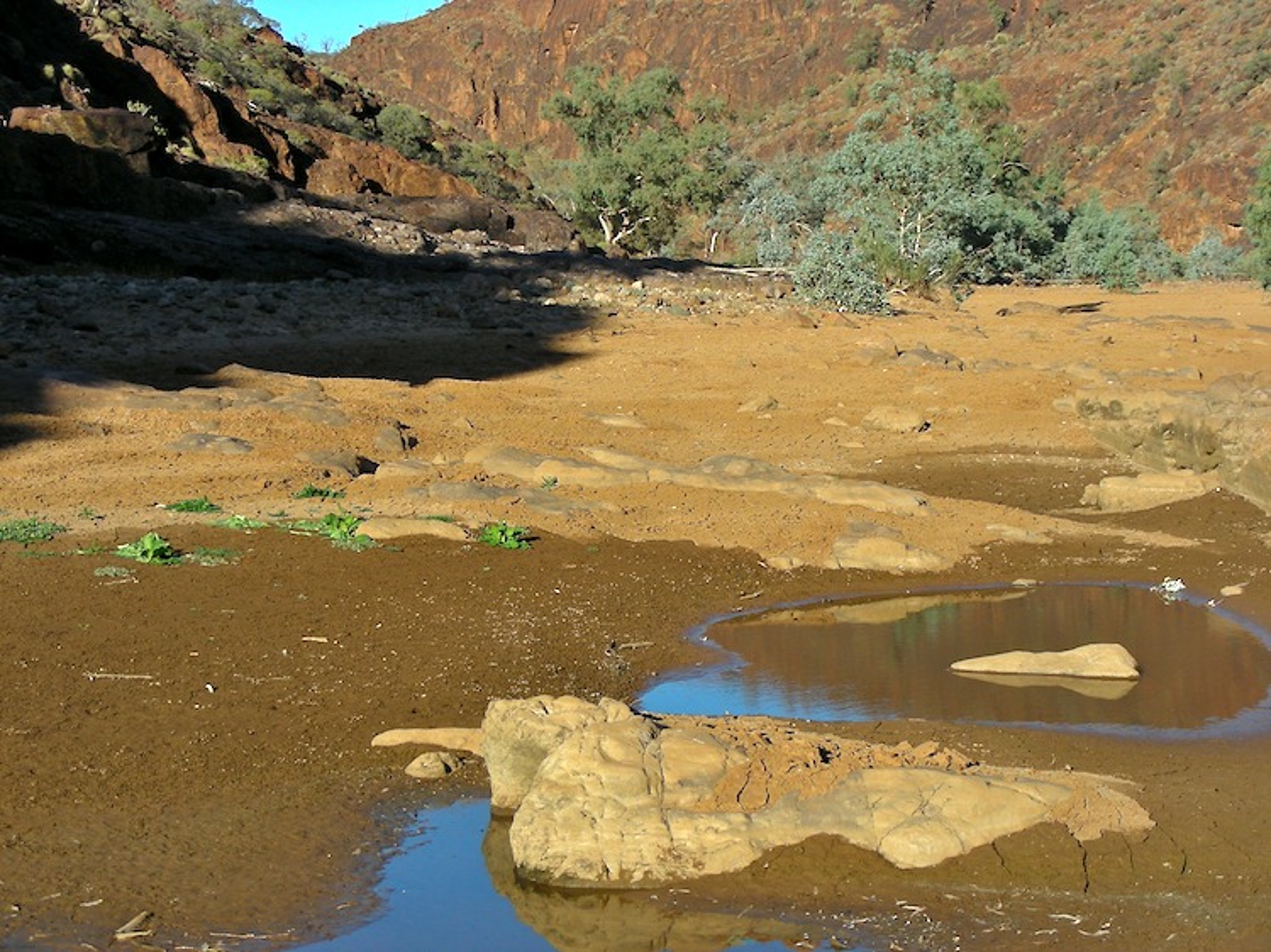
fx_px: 2569
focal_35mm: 70
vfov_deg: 21.0
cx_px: 636
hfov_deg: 27.8
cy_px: 476
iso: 50
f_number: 4
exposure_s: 1/440
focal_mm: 11.7
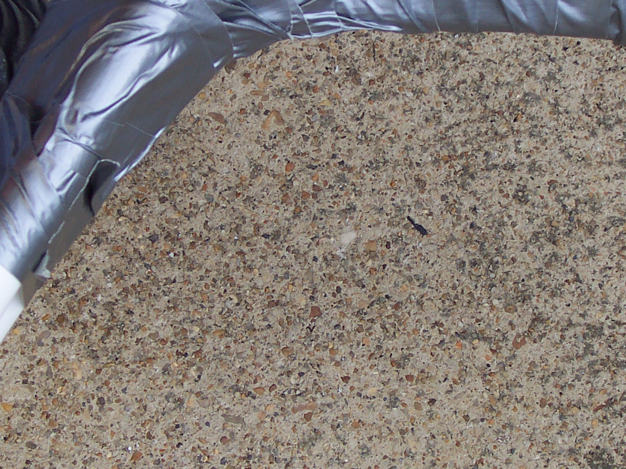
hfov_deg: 19.0
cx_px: 402
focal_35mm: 103
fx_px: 1862
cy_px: 150
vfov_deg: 14.3
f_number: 3.4
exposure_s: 1/250
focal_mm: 8.6
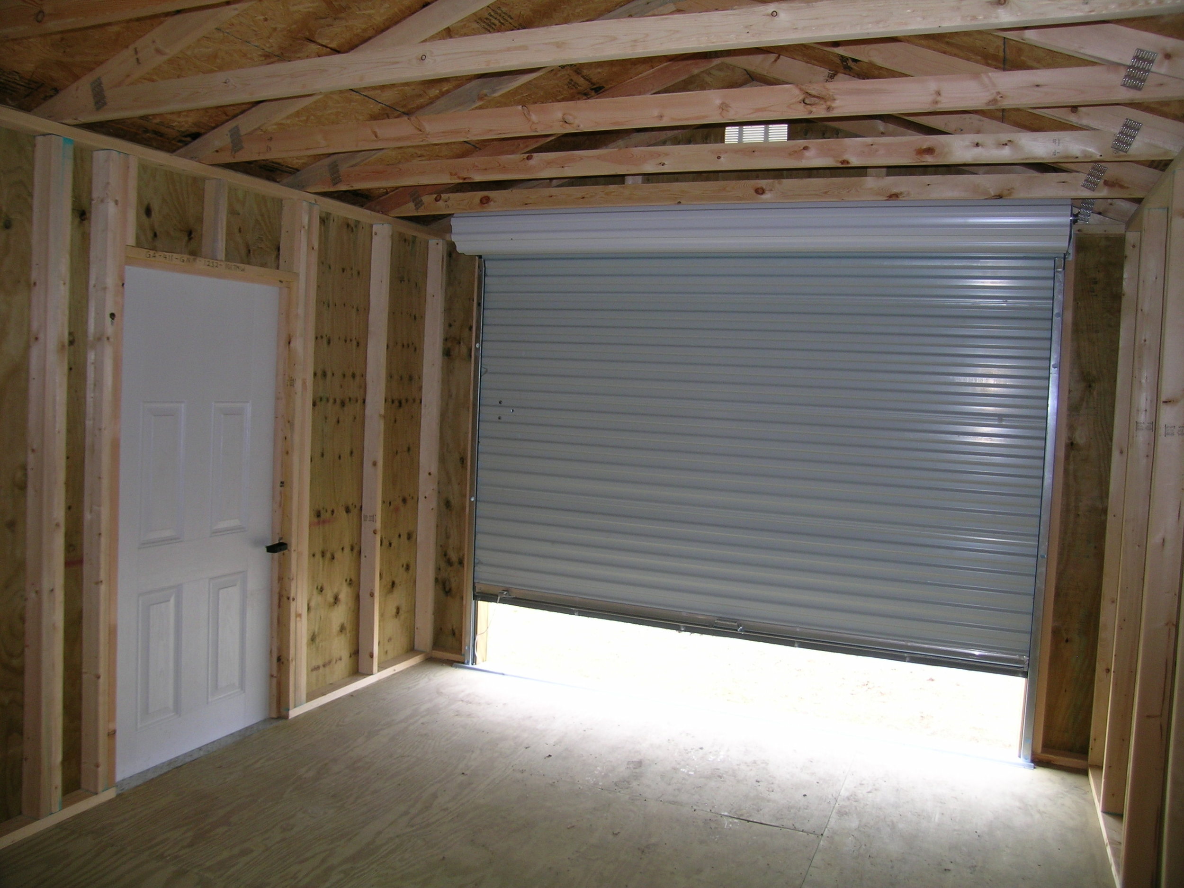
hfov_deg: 63.4
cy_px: 444
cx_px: 592
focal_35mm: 28
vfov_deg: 49.7
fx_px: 958
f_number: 3.1
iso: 50
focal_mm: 5.8
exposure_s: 1/55.2
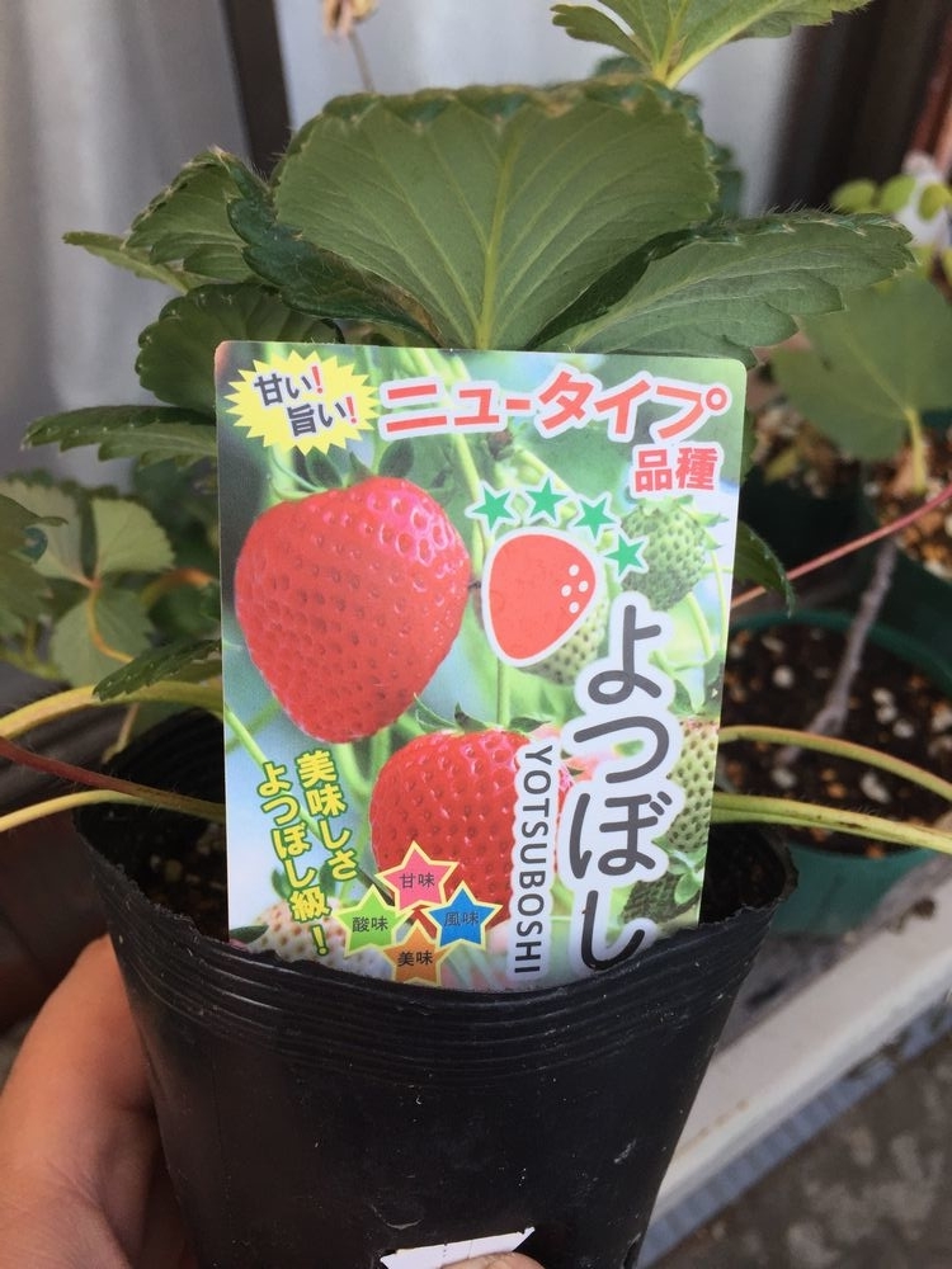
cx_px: 476
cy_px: 634
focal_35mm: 29
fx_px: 1063
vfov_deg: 61.7
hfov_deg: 48.2
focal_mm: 4.15
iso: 40
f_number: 2.2
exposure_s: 1/120
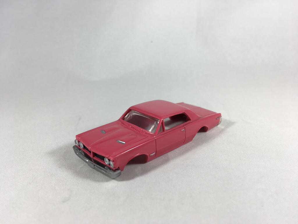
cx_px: 149
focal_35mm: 29
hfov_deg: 61.7
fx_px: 250
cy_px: 112
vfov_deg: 48.2
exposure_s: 1/120
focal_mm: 4.15
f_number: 2.2
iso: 25
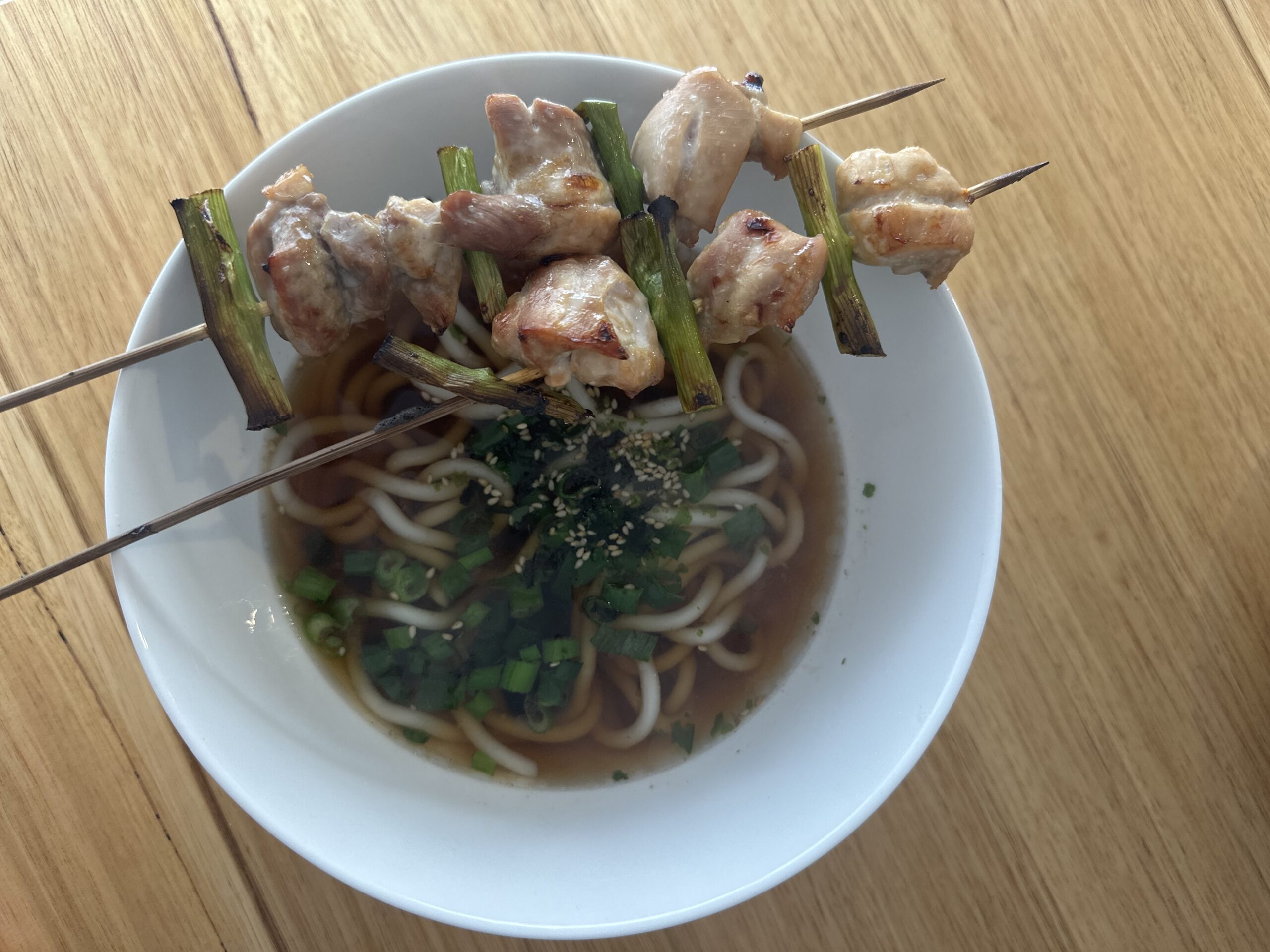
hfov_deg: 71.6
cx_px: 635
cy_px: 476
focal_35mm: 24
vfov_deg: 56.8
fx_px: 881
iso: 160
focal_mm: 6.86
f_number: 1.78
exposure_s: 1/50
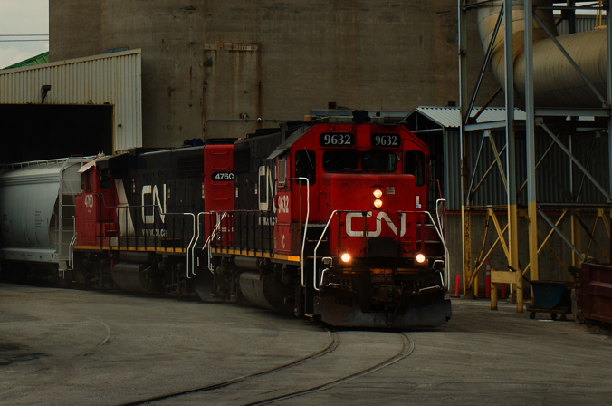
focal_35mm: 142
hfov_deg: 14.4
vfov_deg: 9.6
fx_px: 2409
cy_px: 60
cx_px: 85
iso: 250
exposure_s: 1/500
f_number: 8
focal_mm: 50
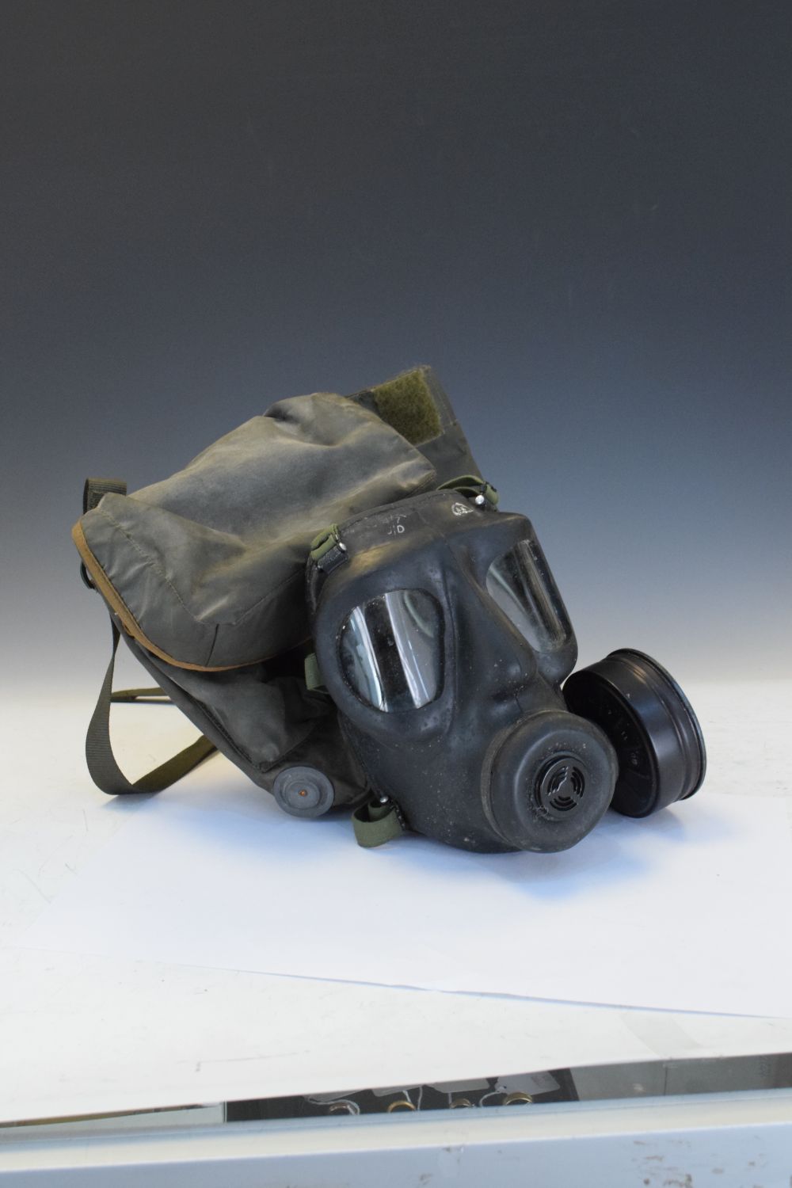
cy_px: 594
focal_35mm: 45
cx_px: 396
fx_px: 1485
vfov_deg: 43.6
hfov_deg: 29.9
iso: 3200
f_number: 6.3
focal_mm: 30
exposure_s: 1/125
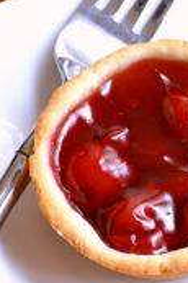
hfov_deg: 8.8
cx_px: 152
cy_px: -2
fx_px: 1224
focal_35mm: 156
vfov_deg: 13.0
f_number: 16
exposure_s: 1
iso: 100
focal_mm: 40
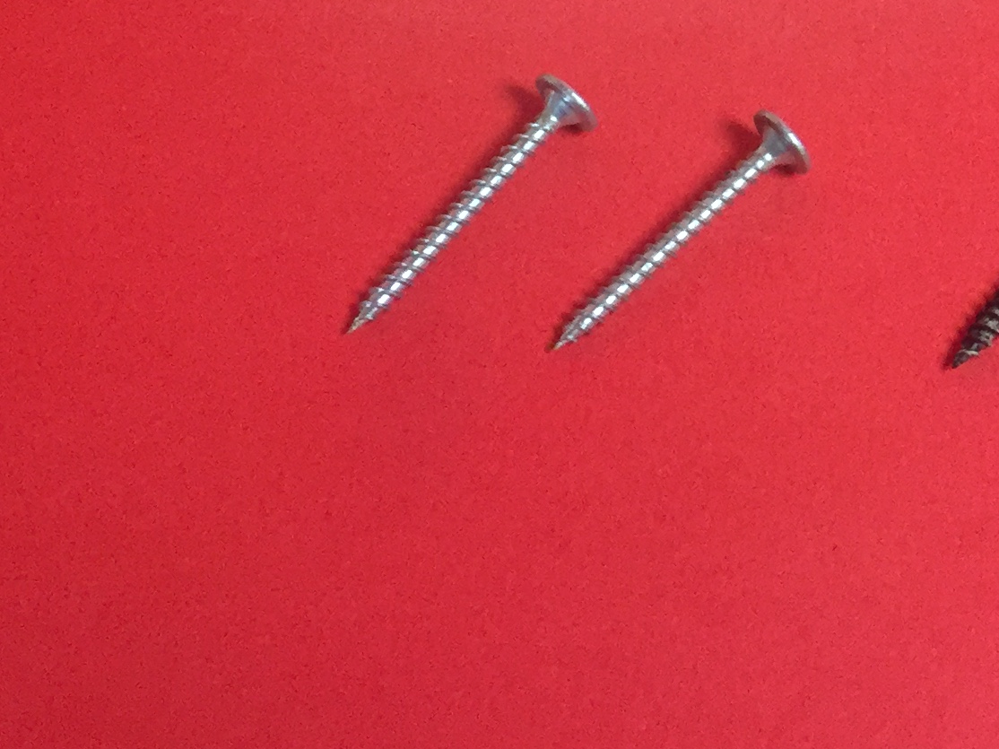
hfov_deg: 22.0
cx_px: 1033
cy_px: -301
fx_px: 2453
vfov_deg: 16.2
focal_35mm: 85
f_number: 2.2
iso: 125
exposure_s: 1/33
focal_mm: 4.15
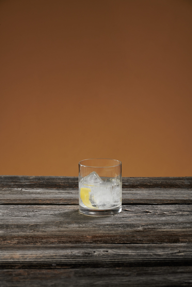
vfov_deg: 10.3
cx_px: 96
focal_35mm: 200
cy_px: 144
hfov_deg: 6.9
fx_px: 1600
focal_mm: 200
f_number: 14
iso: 200
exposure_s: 1/200
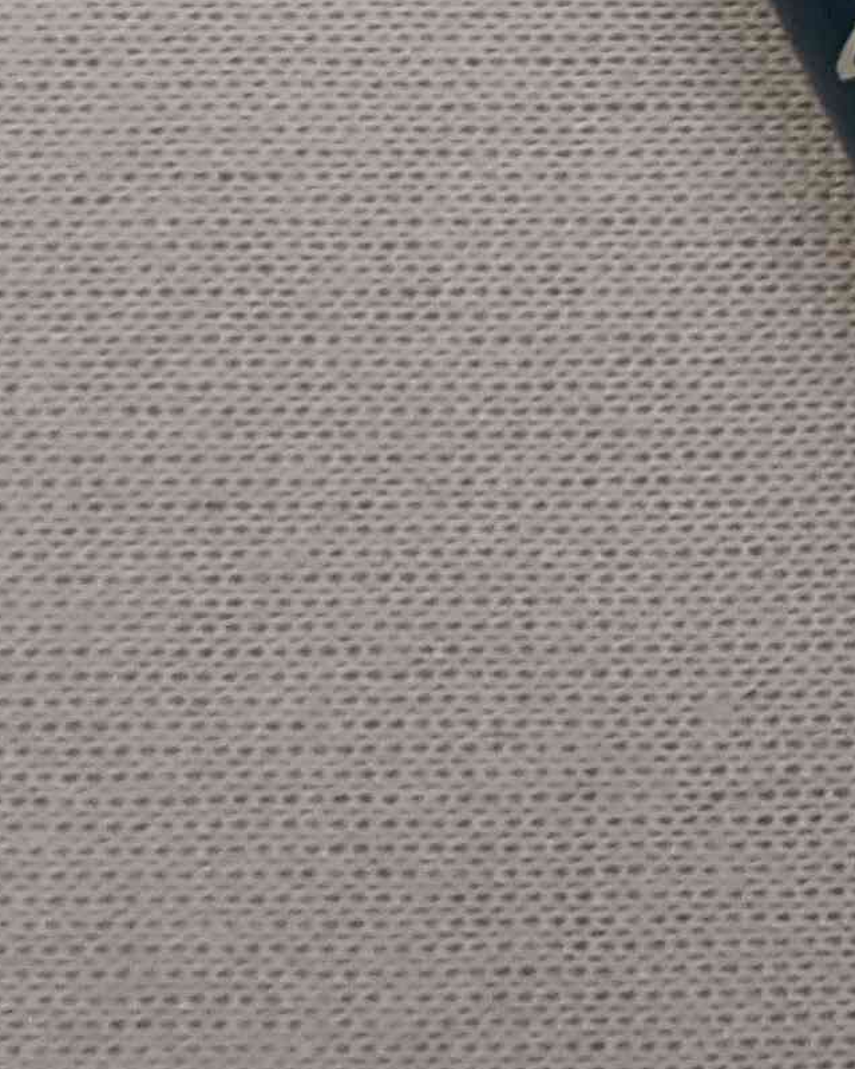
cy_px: -302
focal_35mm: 133
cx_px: 2131
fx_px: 4208
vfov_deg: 13.9
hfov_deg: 10.0
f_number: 1.8
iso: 61
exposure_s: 1/125
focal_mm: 4.44
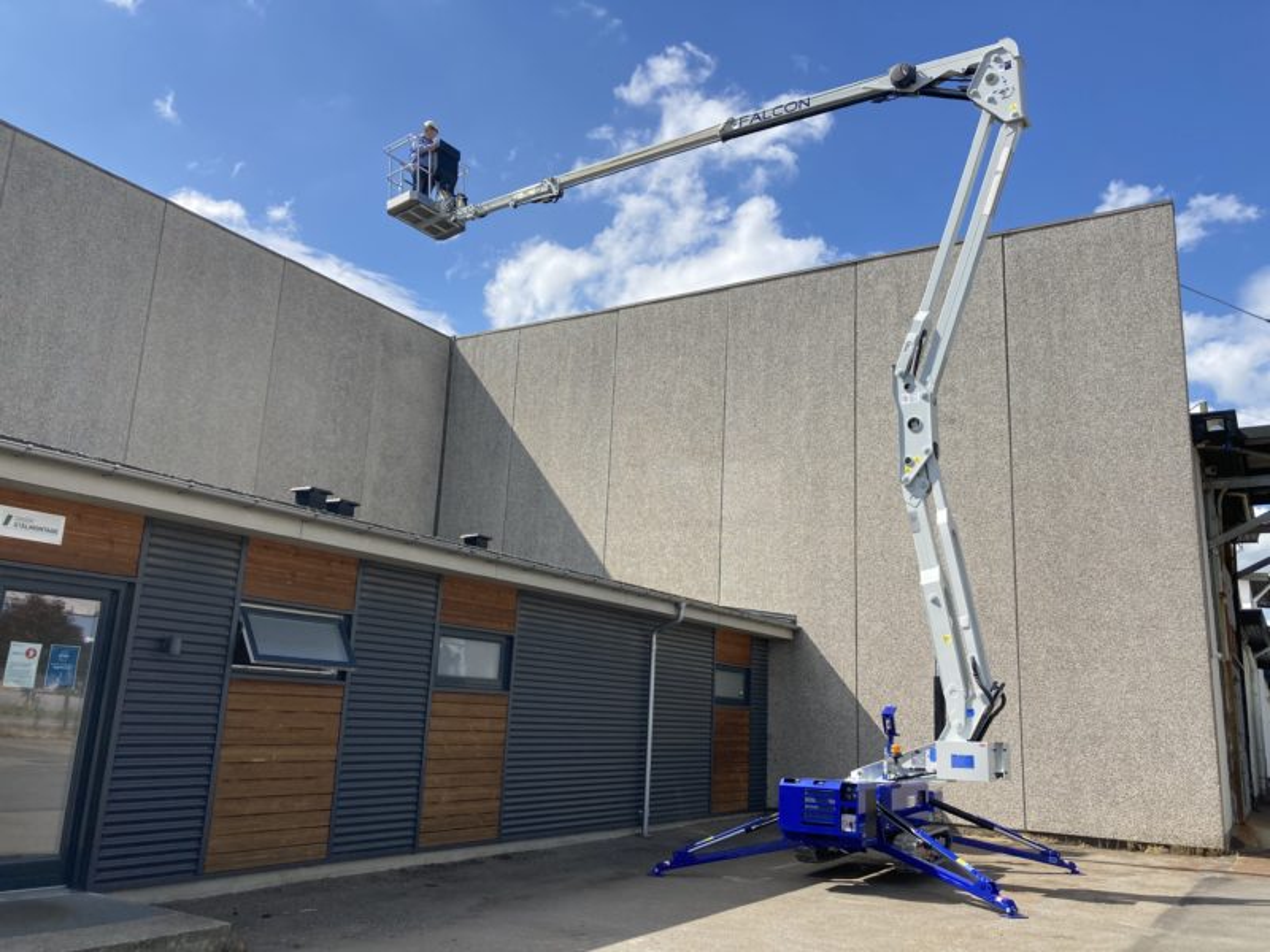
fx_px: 1027
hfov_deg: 63.4
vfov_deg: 49.7
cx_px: 635
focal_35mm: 28
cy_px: 476
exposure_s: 1/2183
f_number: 1.8
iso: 20
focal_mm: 3.99
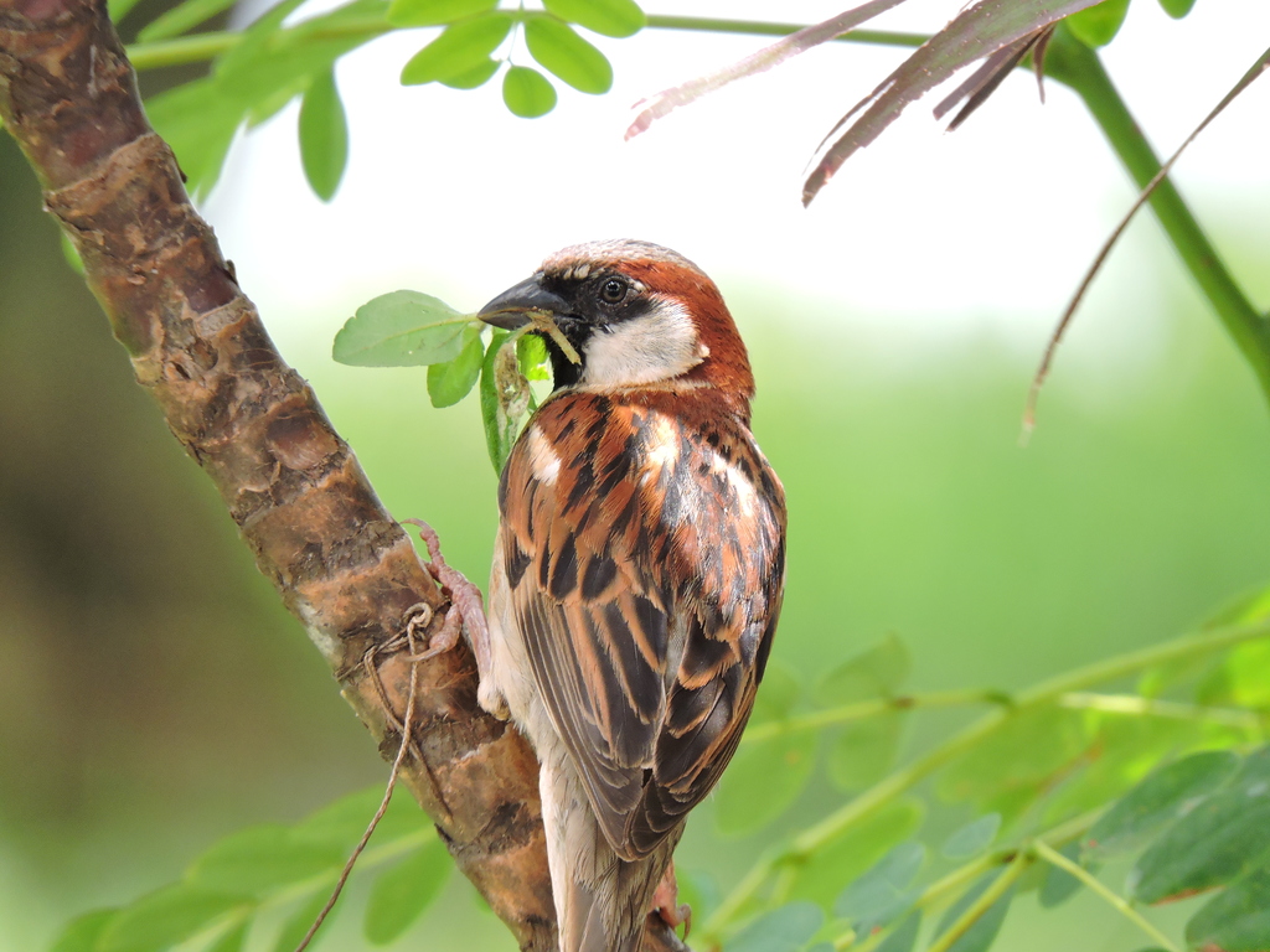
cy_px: 476
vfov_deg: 1.4
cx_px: 635
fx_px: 40357
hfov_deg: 1.8
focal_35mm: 1100
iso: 400
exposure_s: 1/250
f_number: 5.6
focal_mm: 197.1
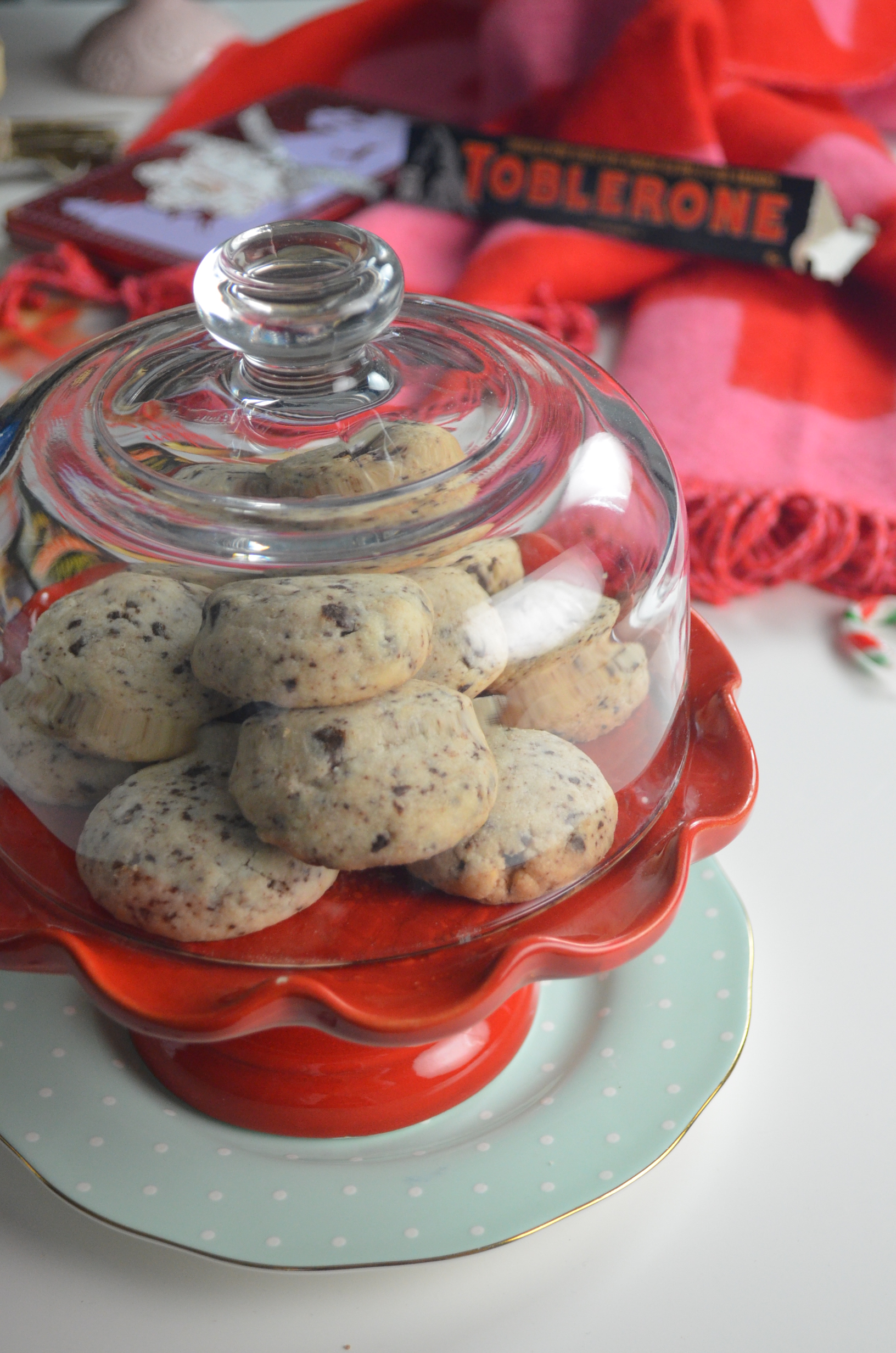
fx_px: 2025
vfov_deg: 36.9
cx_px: 448
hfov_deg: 25.0
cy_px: 676
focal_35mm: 54
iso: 1600
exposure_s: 1/50
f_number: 5
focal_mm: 36
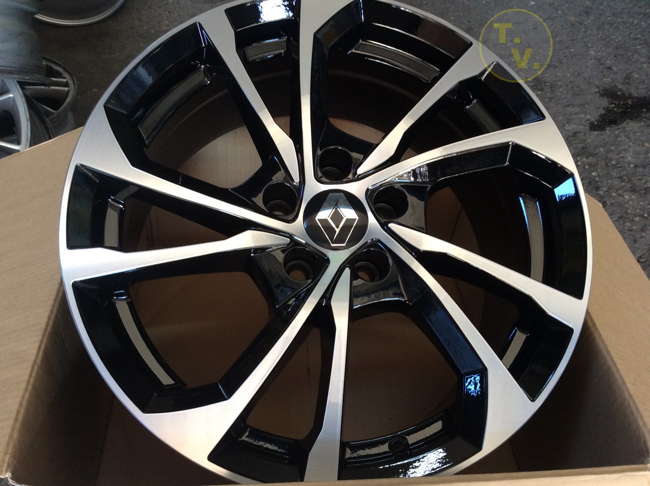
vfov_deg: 44.0
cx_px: 325
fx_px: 600
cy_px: 243
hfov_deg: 56.9
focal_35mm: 32
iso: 64
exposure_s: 1/25
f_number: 2.4
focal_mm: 3.3
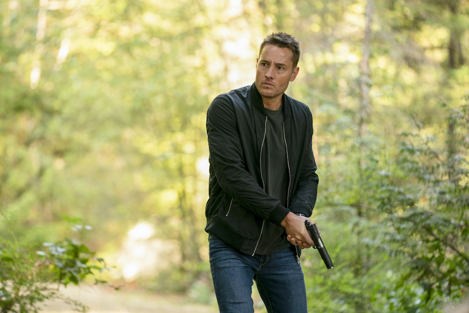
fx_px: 2345
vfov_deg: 7.6
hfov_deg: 11.4
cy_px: 156
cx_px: 234
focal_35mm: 180
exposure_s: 1/250
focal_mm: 180
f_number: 3.2
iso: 800
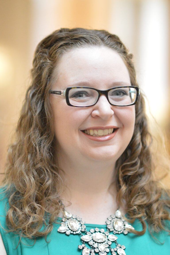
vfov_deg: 16.1
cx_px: 85
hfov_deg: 10.7
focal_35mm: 128
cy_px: 128
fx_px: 905
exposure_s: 1/320
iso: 3200
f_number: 1.6
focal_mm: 85
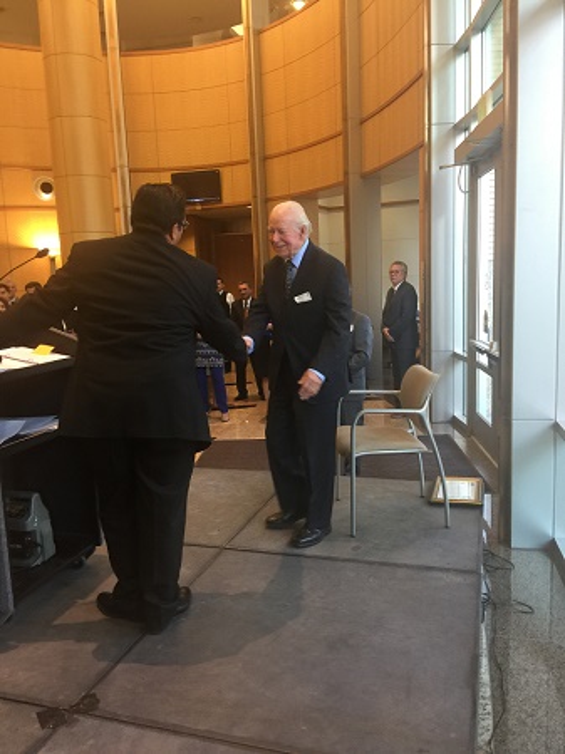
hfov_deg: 48.2
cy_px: 377
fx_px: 632
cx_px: 282
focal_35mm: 29
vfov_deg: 61.7
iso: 50
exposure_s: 1/15
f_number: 2.2
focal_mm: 4.15
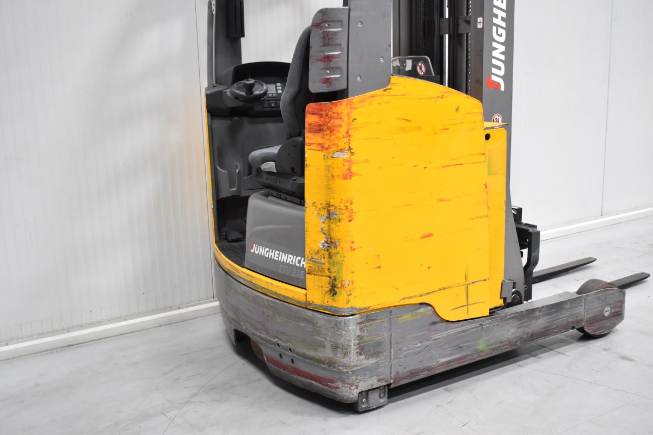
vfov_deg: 34.2
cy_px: 218
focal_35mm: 39
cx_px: 326
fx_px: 707
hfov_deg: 49.6
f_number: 5
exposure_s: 1/50
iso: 1600
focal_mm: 26
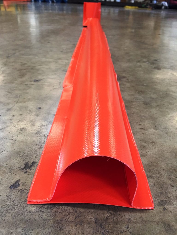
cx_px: 88
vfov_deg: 61.7
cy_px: 118
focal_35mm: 29
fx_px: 198
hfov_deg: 48.2
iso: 125
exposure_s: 1/30
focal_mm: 4.15
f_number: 2.2
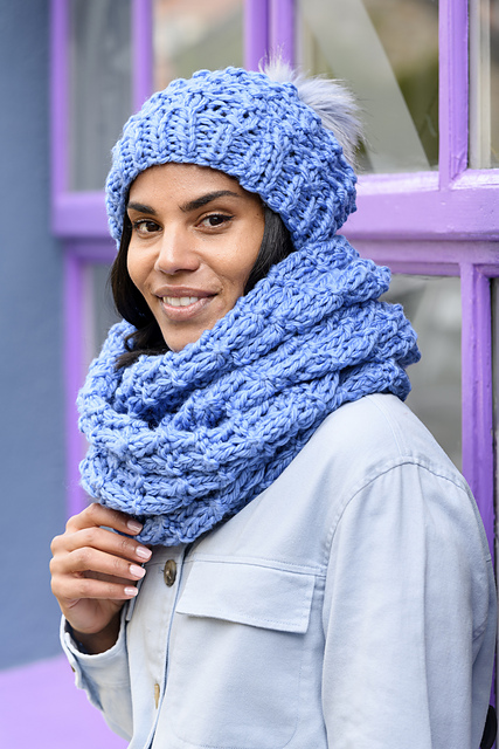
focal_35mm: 150
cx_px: 250
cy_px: 374
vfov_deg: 13.7
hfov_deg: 9.2
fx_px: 3117
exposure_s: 1/160
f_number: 6.3
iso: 160
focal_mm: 150
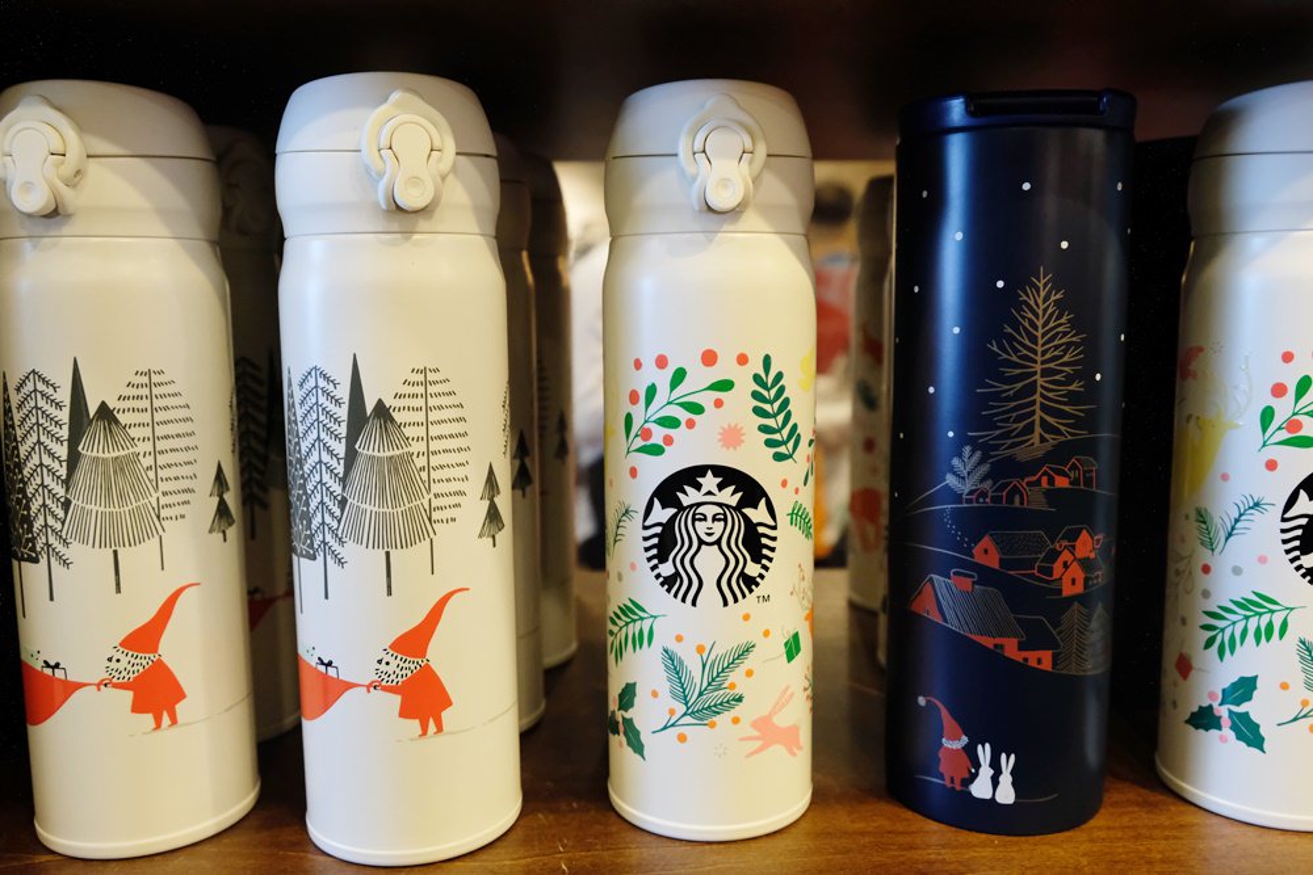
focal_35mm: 29
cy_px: 438
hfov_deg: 63.7
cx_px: 656
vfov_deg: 45.0
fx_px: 1058
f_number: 4
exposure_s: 1/60
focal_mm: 19.6
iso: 3200
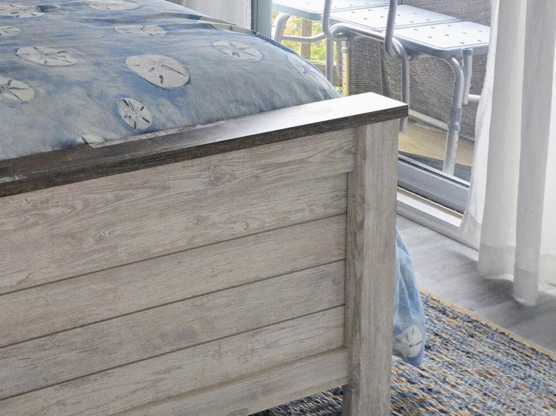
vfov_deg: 18.8
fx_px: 1124
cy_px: -190
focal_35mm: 70
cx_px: -235
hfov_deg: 23.3
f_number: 1.8
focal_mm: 5.4
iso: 100
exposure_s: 1/40
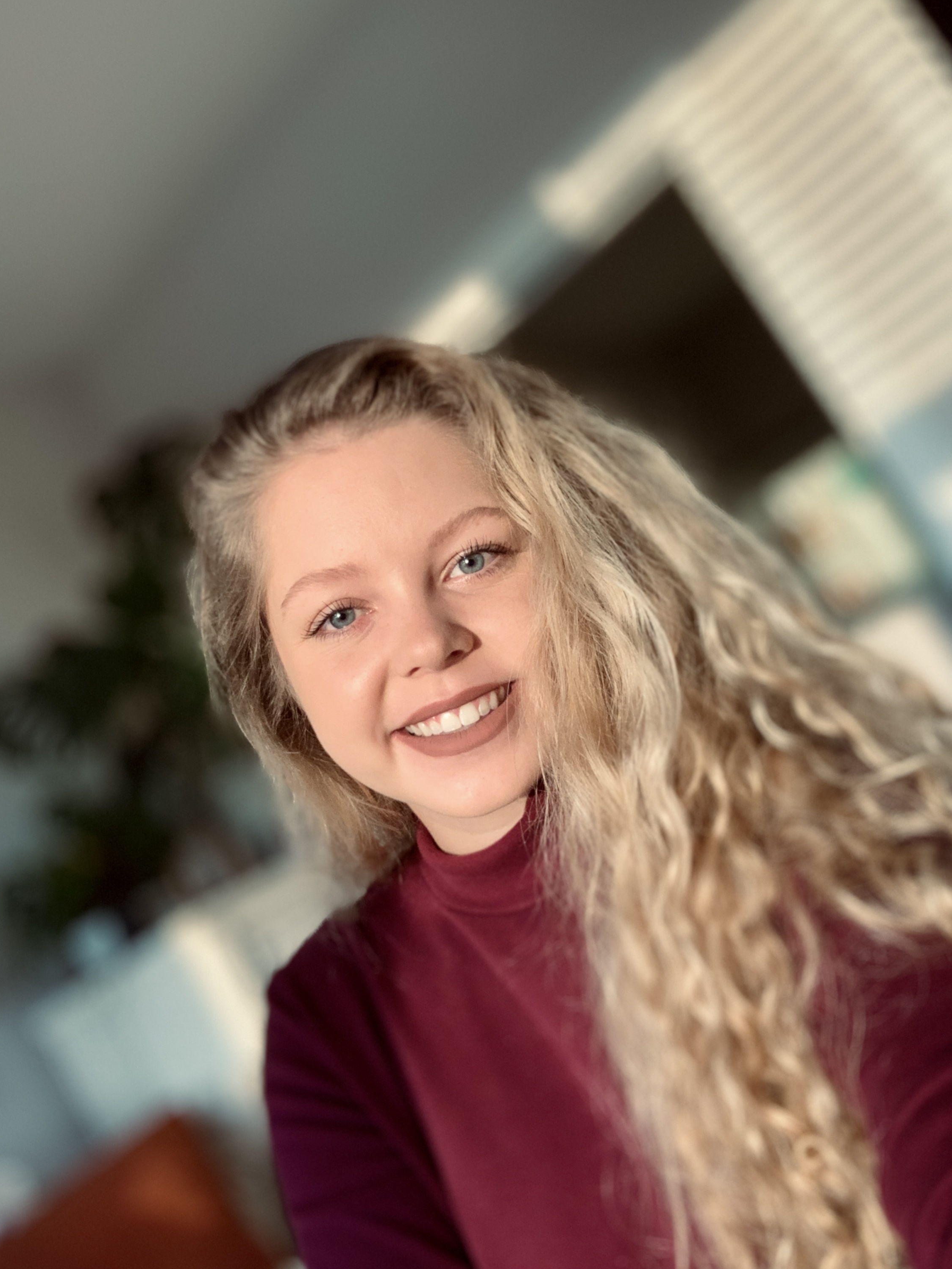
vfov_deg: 55.3
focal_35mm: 33
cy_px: 617
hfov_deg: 43.0
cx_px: 473
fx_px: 1210
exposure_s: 1/116
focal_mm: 2.87
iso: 64
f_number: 2.2
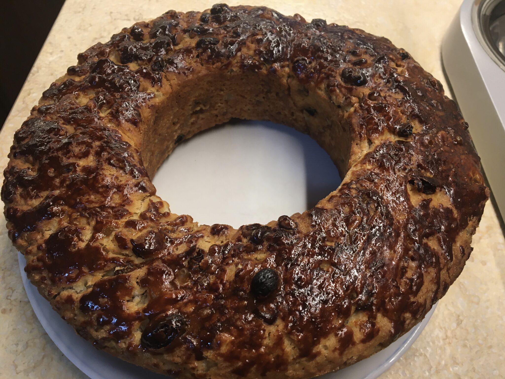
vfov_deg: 48.2
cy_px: 190
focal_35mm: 29
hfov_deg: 61.7
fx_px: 423
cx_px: 252
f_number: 2.2
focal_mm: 4.15
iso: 80
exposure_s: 1/33
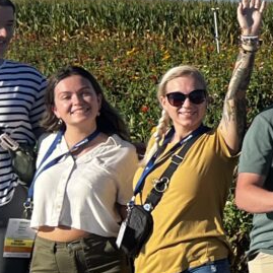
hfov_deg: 11.2
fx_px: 1303
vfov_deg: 11.9
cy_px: 91
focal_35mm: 146
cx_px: 480
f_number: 1.5
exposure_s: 1/3968
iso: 50
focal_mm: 5.7
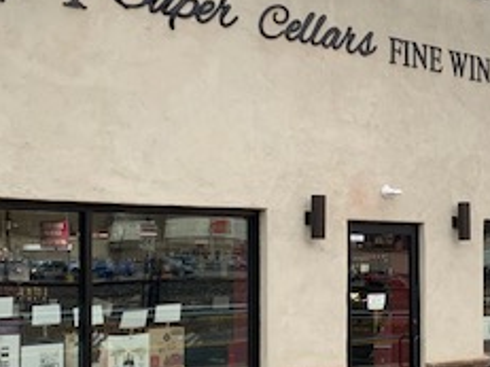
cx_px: 433
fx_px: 1019
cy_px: 246
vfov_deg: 20.3
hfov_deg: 26.2
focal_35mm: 72
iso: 25
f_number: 1.8
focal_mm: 4.25
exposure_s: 1/283
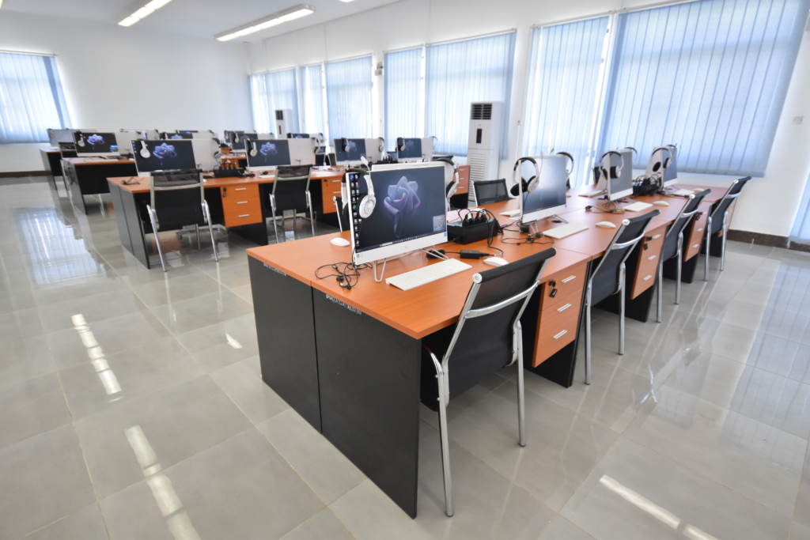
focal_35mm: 20
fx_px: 439
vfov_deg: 63.2
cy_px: 270
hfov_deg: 85.4
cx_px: 405
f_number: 4.5
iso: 1000
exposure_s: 1/60
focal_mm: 13
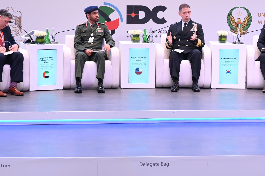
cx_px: 175
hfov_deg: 13.8
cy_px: 58
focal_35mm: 149
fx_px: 1096
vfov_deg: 9.2
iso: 2500
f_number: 4.5
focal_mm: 86
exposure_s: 1/250
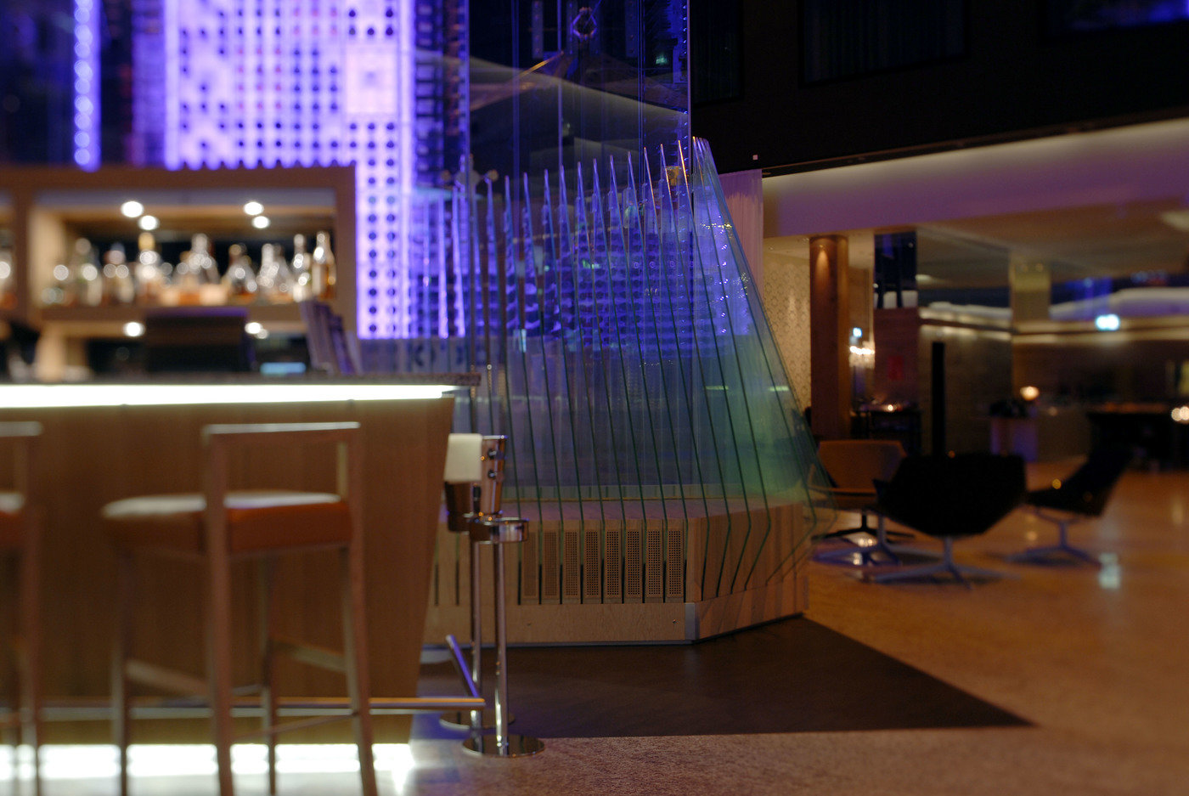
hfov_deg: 53.1
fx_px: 1190
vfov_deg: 37.0
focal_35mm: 36
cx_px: 594
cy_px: 398
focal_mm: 24
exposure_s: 1
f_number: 5.6
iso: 100
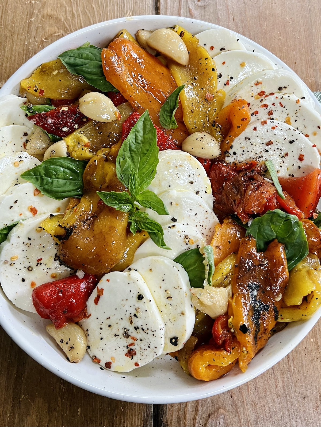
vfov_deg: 67.3
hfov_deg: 53.1
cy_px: 214
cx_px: 160
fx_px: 321
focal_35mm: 26
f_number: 1.5
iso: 125
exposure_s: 1/96
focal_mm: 5.7
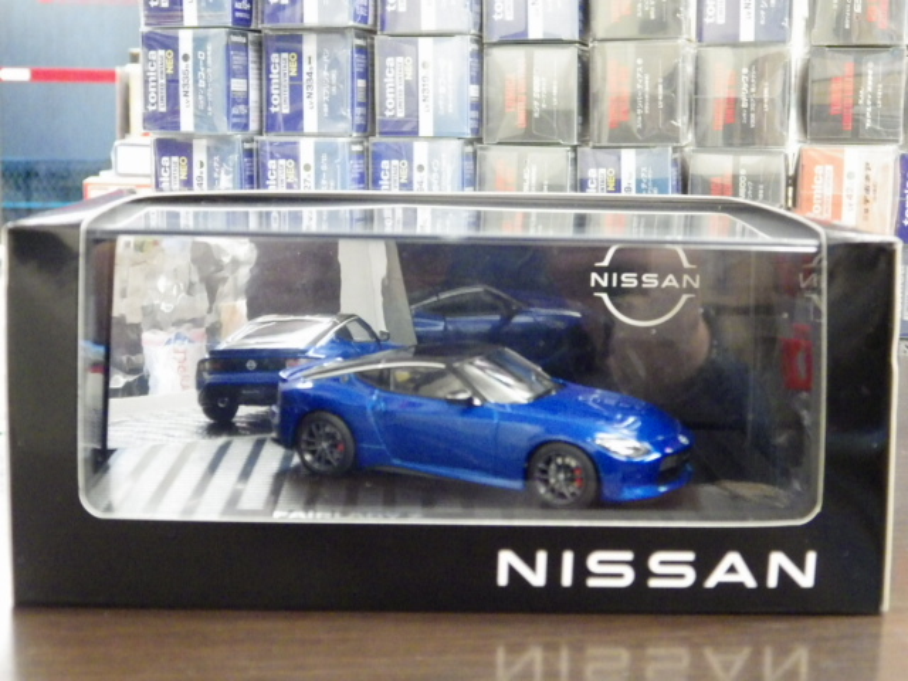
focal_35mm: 59
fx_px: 1548
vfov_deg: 24.8
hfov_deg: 32.7
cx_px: 454
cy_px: 340
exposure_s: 1/20
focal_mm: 10.7
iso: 1600
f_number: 4
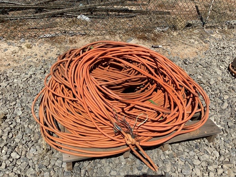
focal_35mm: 31
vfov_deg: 45.4
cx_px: 118
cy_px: 88
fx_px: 211
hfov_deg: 58.4
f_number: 2.4
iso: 25
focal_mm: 3.3
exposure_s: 1/2037
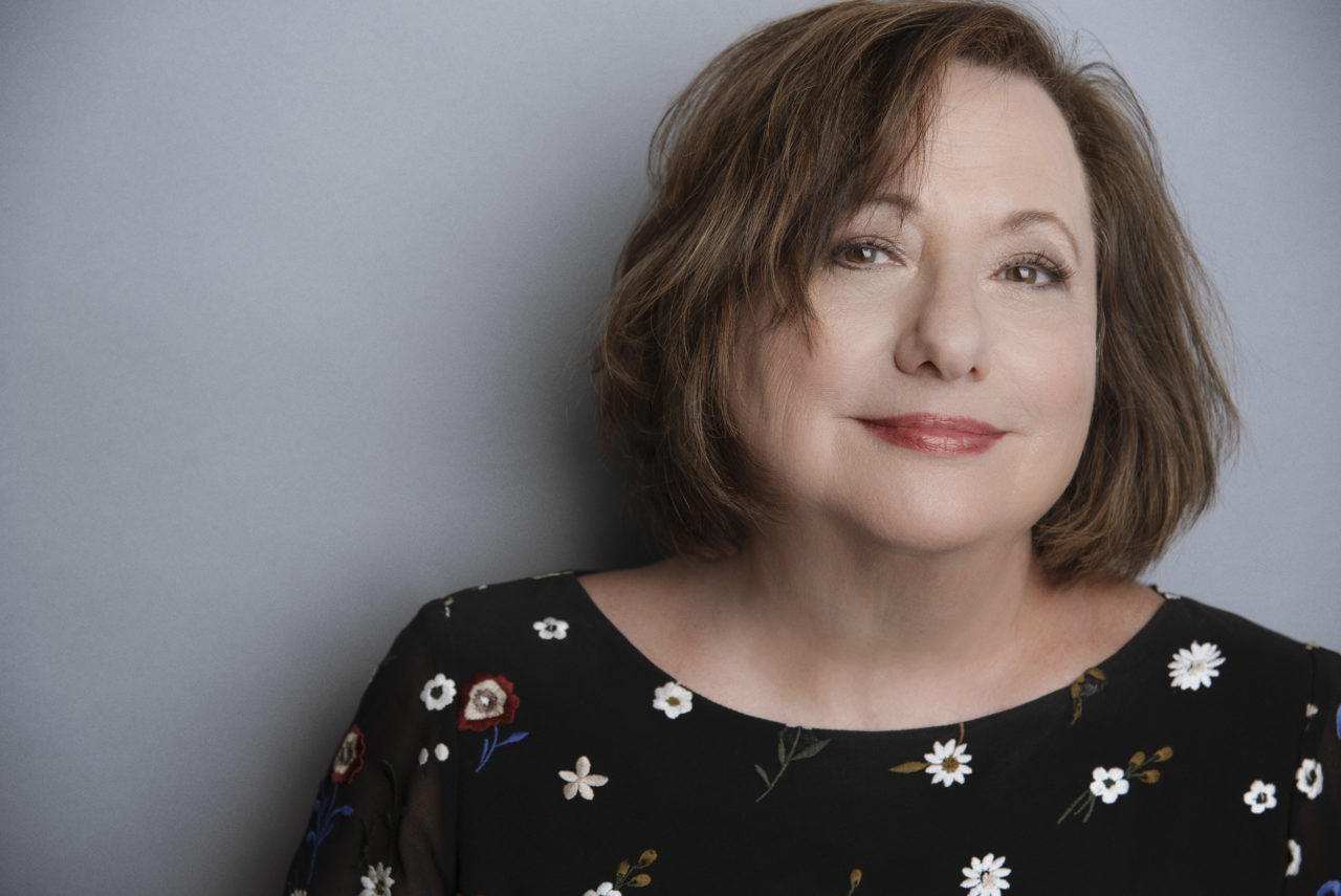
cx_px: 670
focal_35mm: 86
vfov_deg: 15.9
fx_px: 3205
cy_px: 448
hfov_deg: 23.6
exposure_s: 1/160
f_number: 5
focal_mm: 86
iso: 125
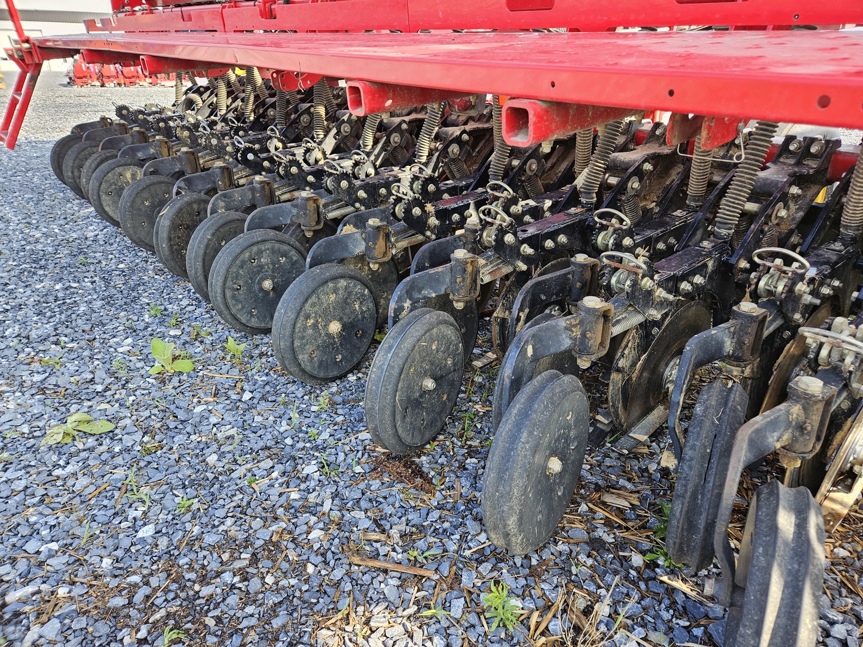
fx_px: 573
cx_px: 432
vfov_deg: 58.9
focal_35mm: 23
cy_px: 324
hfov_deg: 73.9
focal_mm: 5.4
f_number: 1.8
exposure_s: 1/180
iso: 32
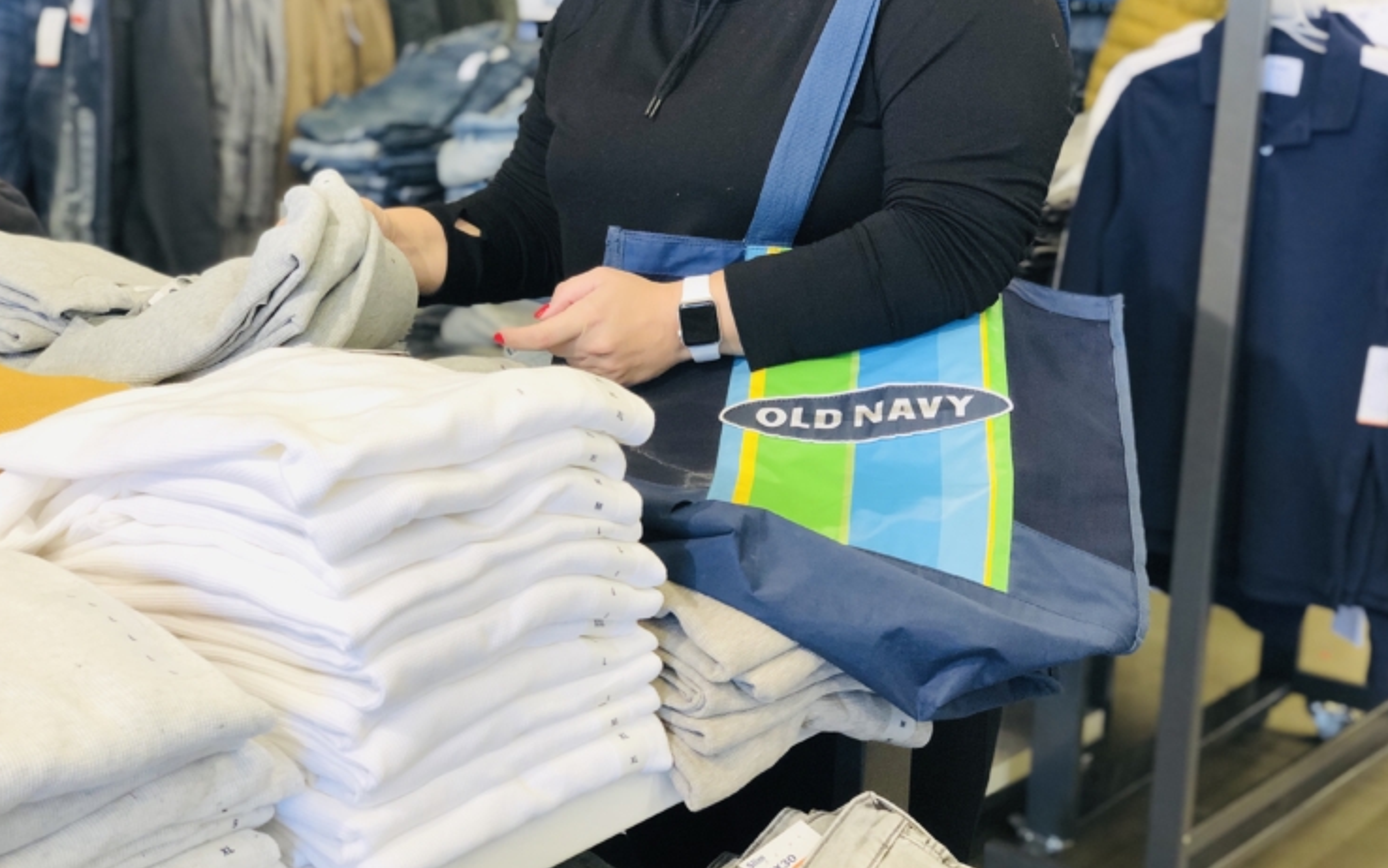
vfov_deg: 23.2
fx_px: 2119
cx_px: 692
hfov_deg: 36.3
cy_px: 454
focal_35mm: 56
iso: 50
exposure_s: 1/60
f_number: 2.4
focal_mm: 6
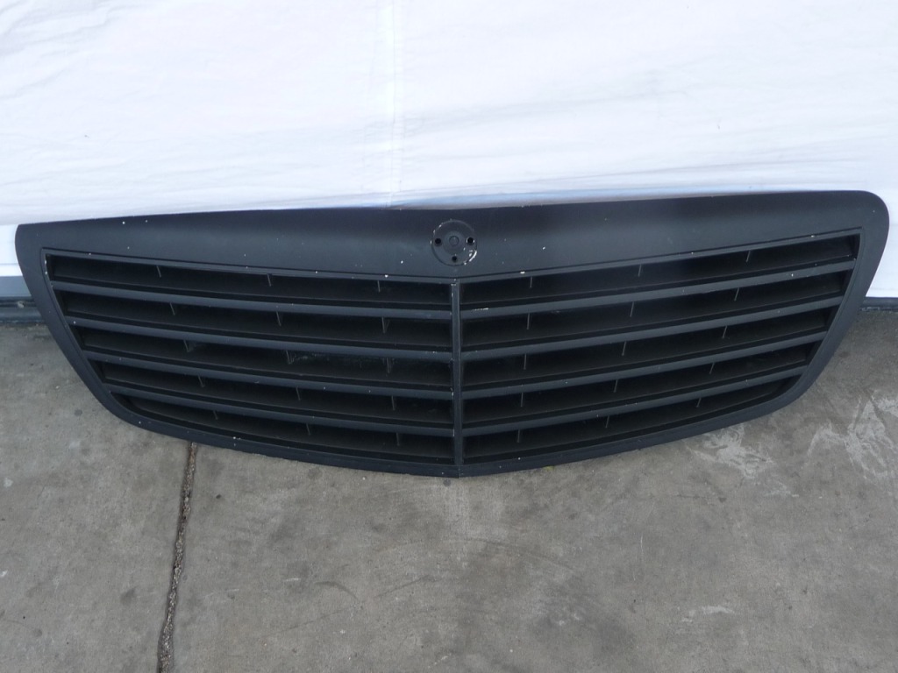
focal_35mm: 46
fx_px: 1193
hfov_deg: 41.2
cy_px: 336
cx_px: 449
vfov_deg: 31.5
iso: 100
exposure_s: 1/50
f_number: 3.6
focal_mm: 5.6
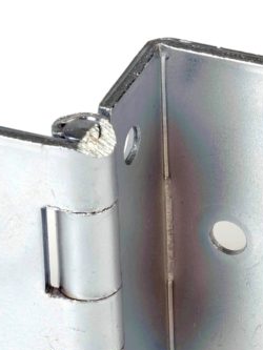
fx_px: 3584
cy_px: 252
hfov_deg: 4.2
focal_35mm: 354
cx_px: 93
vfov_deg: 5.6
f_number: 22
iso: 200
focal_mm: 120
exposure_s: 1/160
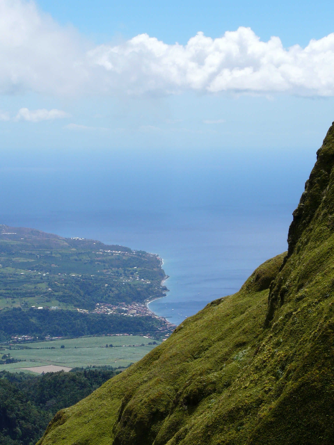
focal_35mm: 106
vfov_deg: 18.5
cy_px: 222
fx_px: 1364
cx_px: 167
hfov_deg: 14.0
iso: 100
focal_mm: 13.6
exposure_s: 1/400
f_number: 6.3
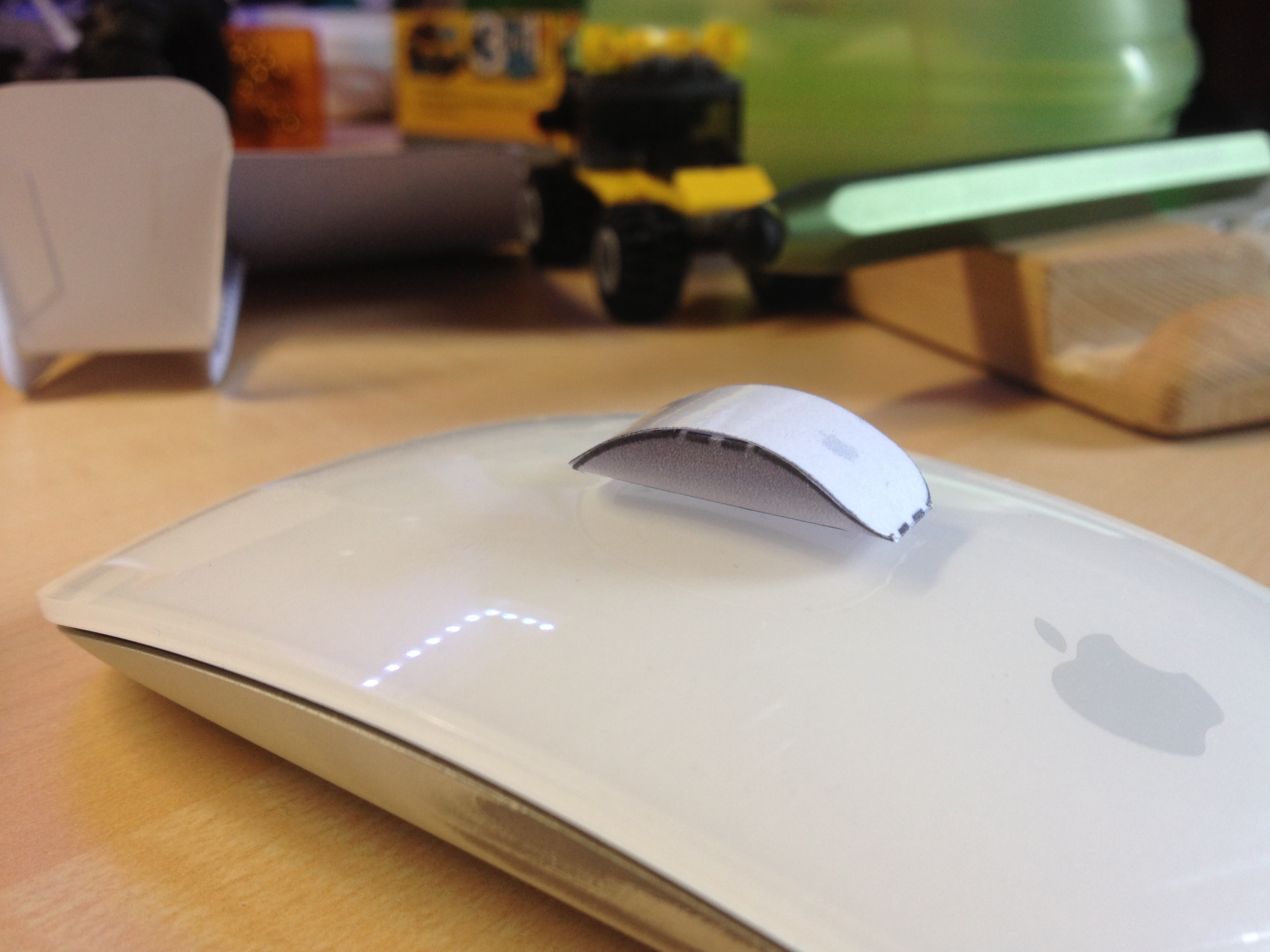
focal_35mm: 36
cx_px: 648
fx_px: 1321
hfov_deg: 51.3
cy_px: 470
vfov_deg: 39.7
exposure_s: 1/30
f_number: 2.4
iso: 50
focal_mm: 4.28
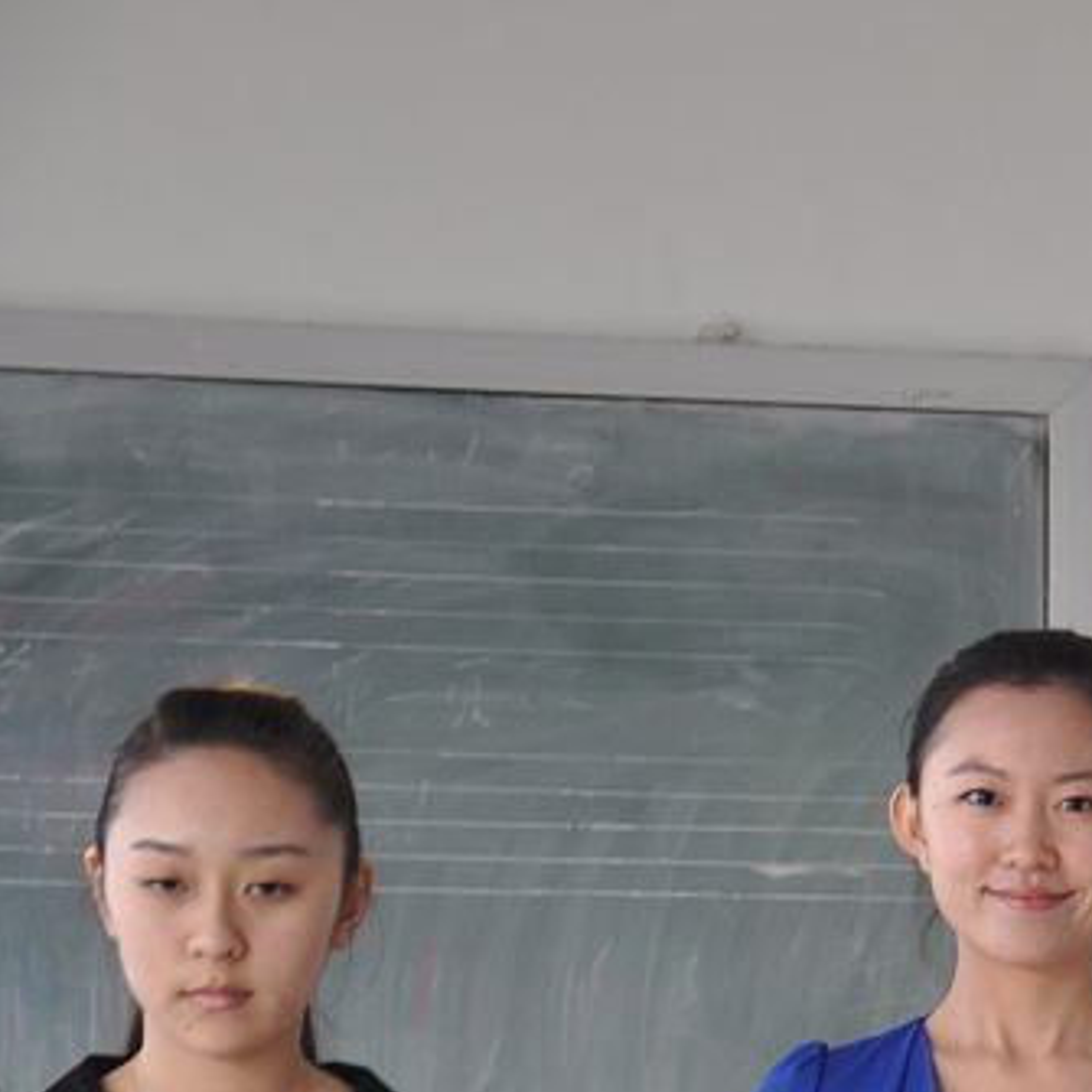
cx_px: 1923
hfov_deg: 7.2
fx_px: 8459
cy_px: 1244
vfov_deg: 7.3
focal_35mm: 237
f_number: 5.6
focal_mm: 52
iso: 320
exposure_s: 1/30
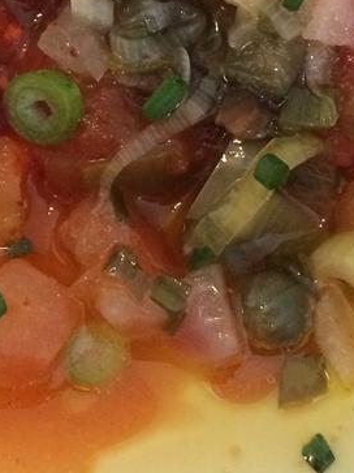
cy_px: -79
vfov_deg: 19.4
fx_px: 1310
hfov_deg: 15.4
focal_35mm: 96
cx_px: 124
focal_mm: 4.2
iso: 250
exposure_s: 1/20
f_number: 2.2
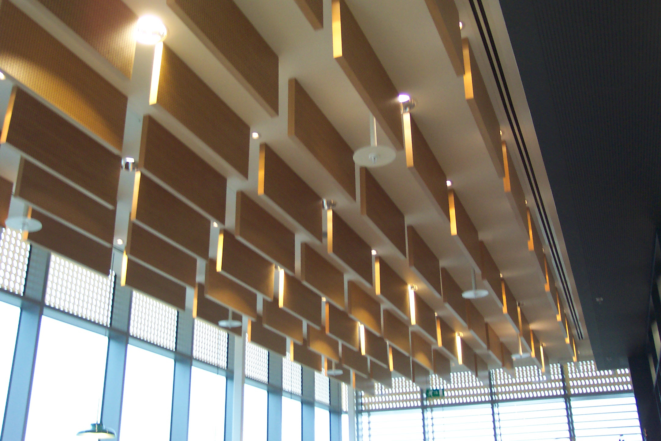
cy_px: 220
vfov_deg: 35.1
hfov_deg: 50.7
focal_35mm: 38
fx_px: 698
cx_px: 330
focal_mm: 8
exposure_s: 1/30
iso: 200
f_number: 2.8
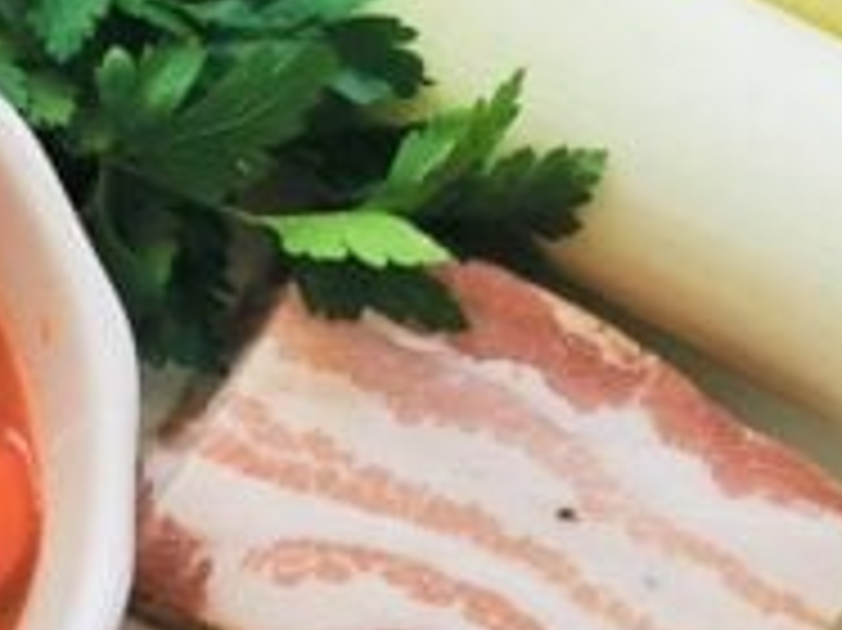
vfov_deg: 13.2
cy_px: 608
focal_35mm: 111
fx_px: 2698
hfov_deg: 16.5
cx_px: -333
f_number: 1.6
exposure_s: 1/100
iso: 64
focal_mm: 5.56
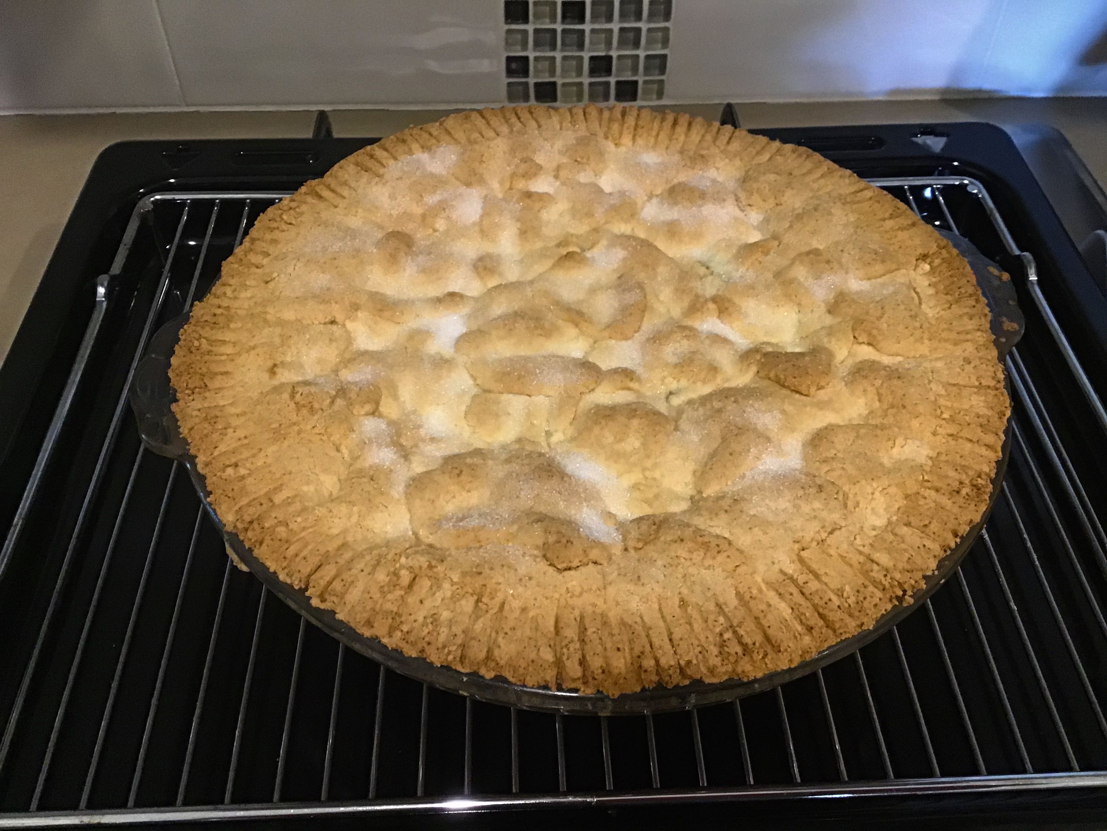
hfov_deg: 58.4
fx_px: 991
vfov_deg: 45.4
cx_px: 554
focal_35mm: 31
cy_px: 416
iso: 200
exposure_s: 1/25
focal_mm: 3.3
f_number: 2.4
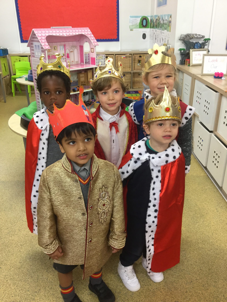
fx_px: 271
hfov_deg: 45.4
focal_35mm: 31
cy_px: 151
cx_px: 114
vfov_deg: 58.4
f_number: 2.4
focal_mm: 3.3
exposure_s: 1/33
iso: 100
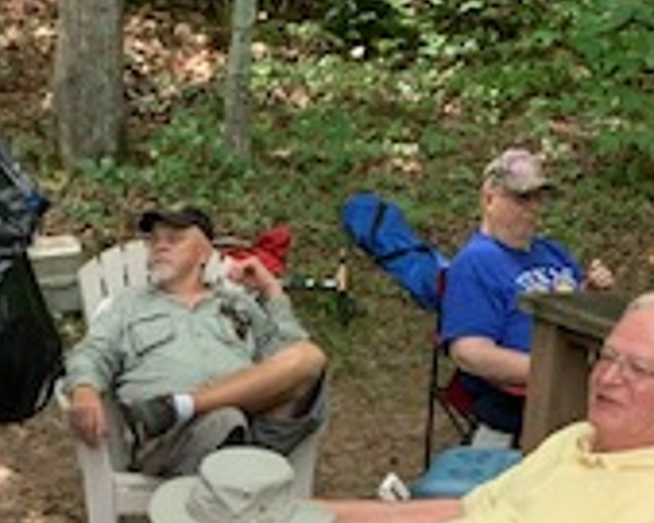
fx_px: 1857
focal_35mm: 96
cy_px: 620
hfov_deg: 19.5
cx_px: 27
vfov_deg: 15.5
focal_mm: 4.25
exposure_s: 1/121
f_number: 1.8
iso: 64
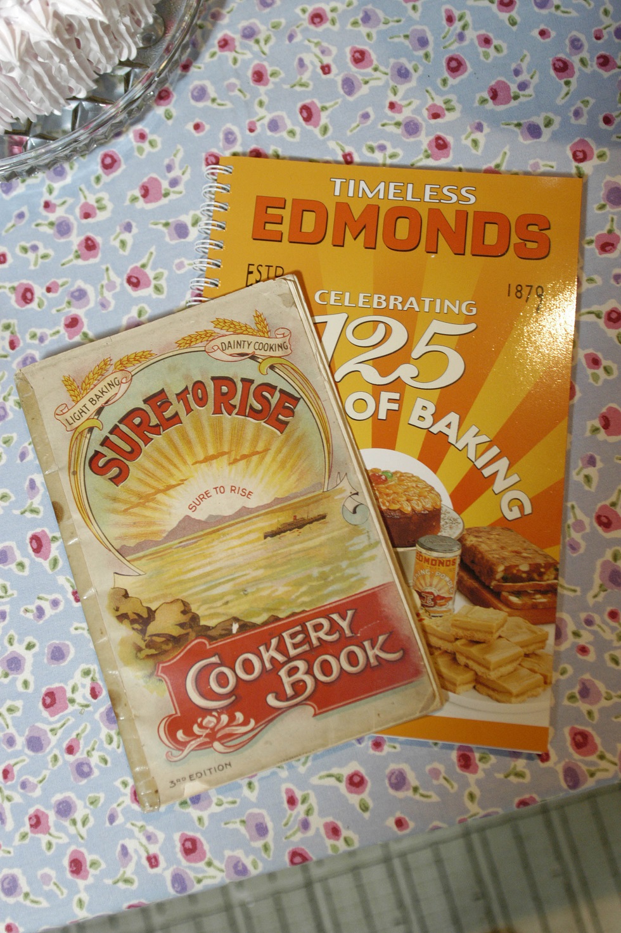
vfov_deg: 45.0
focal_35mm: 44
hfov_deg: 30.8
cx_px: 310
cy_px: 466
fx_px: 1128
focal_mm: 29
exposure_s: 1/25
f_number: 3.5
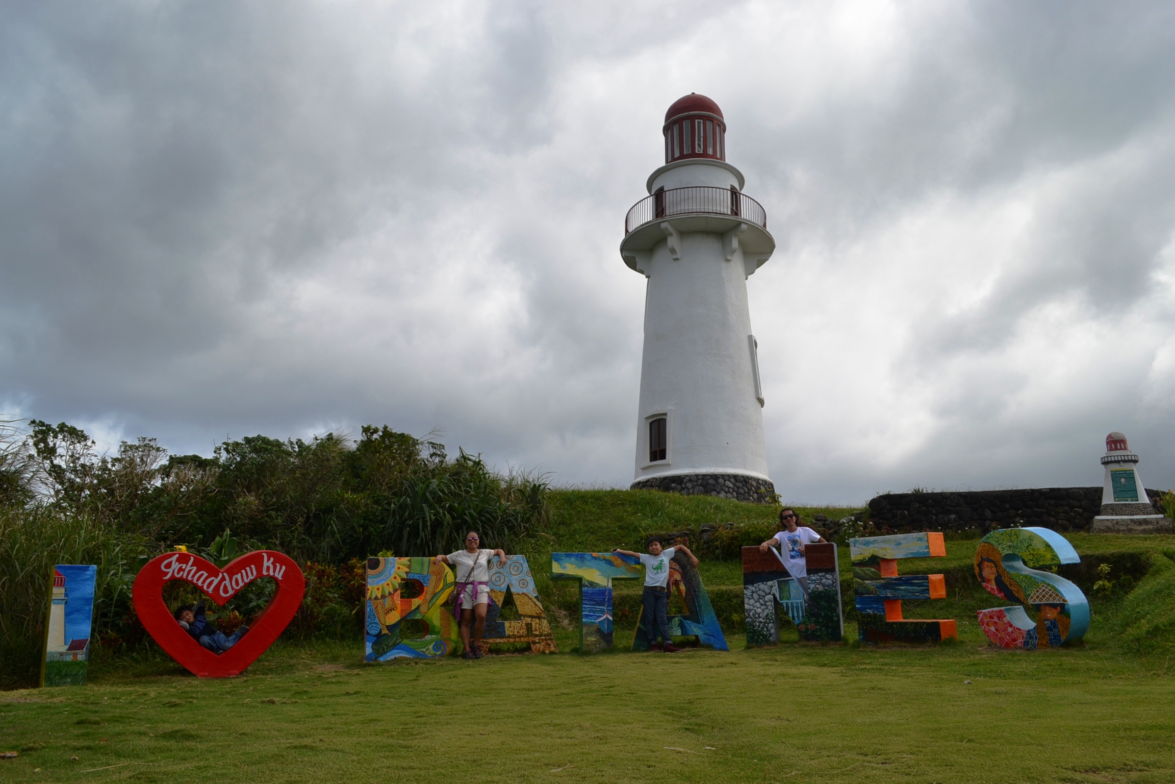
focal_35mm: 27
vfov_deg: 47.9
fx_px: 881
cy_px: 392
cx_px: 588
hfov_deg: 67.4
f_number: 8
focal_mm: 18
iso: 100
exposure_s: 1/250
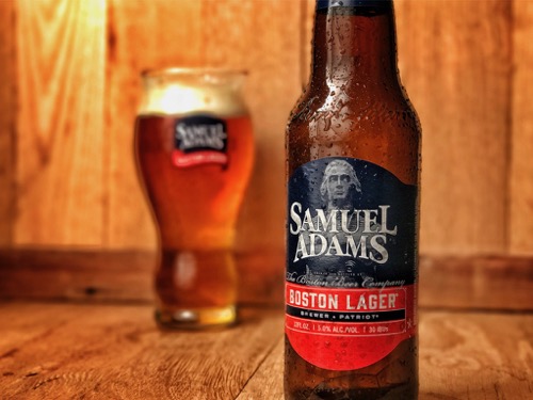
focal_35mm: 57
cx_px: 266
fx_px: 878
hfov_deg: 33.8
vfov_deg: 25.7
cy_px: 200
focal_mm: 6.6
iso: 50
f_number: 2.8
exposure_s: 1/60
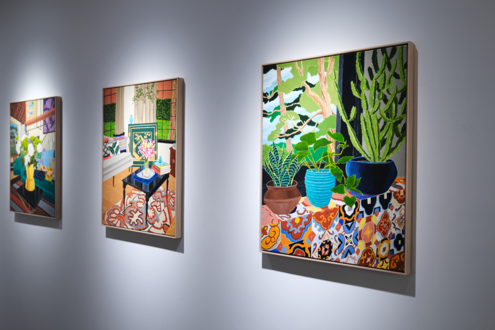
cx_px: 248
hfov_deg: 57.2
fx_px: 454
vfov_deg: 40.0
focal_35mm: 33
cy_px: 165
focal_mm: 22
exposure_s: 1/105
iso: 160
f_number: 2.8
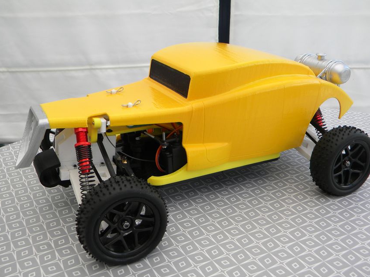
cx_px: 190
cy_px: 145
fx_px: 406
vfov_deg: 37.7
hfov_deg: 49.0
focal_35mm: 38
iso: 80
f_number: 3.7
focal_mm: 6.4
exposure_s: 1/168
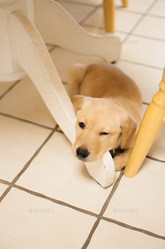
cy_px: 124
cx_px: 82
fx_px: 362
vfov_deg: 37.9
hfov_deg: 25.7
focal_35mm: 52
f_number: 1.8
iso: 800
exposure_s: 1/160
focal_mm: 35
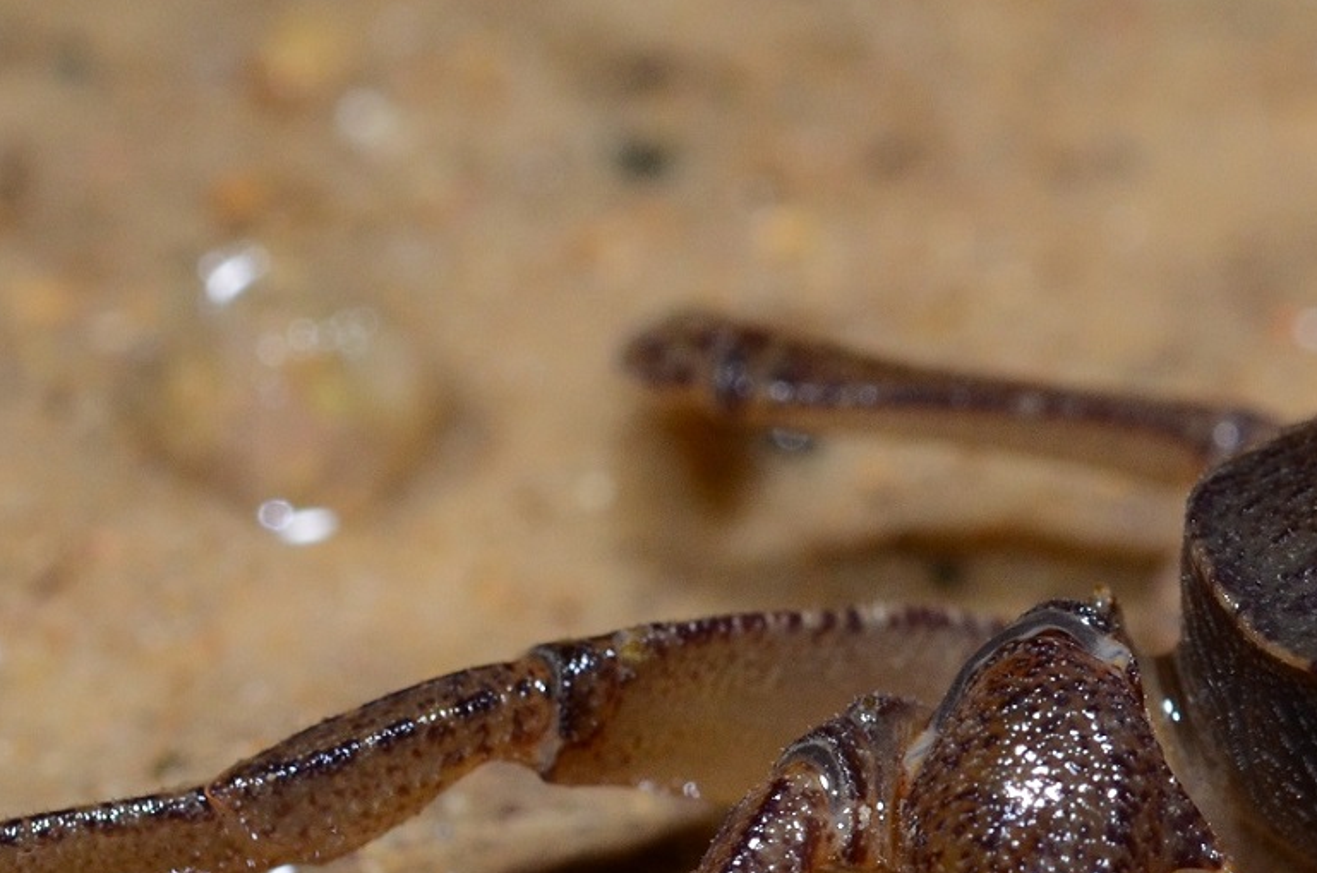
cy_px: 836
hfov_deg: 7.8
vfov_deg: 5.3
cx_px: 1782
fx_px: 9494
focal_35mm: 260
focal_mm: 60
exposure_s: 1/200
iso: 640
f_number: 10
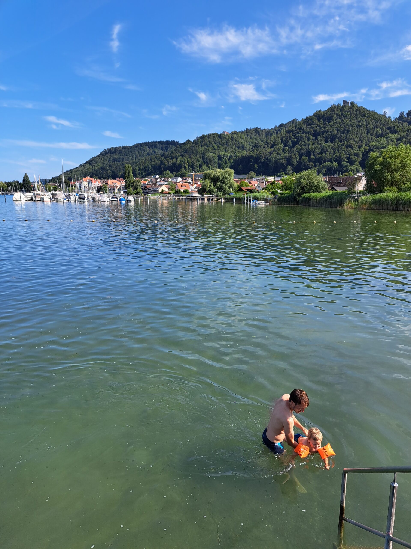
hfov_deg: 56.8
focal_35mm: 24
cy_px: 274
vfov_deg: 71.6
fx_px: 380
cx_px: 206
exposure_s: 1/674
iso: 50
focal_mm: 5.23
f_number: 1.8
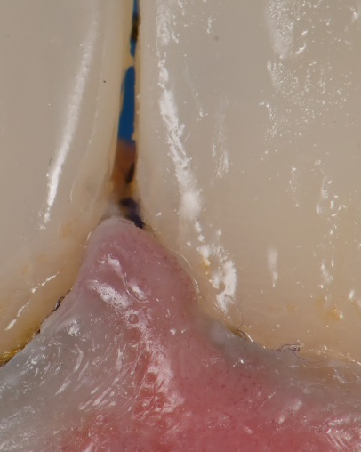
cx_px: 84
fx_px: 5238
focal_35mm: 392
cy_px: 98
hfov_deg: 3.9
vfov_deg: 4.9
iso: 200
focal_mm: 105
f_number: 32
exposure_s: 1/160
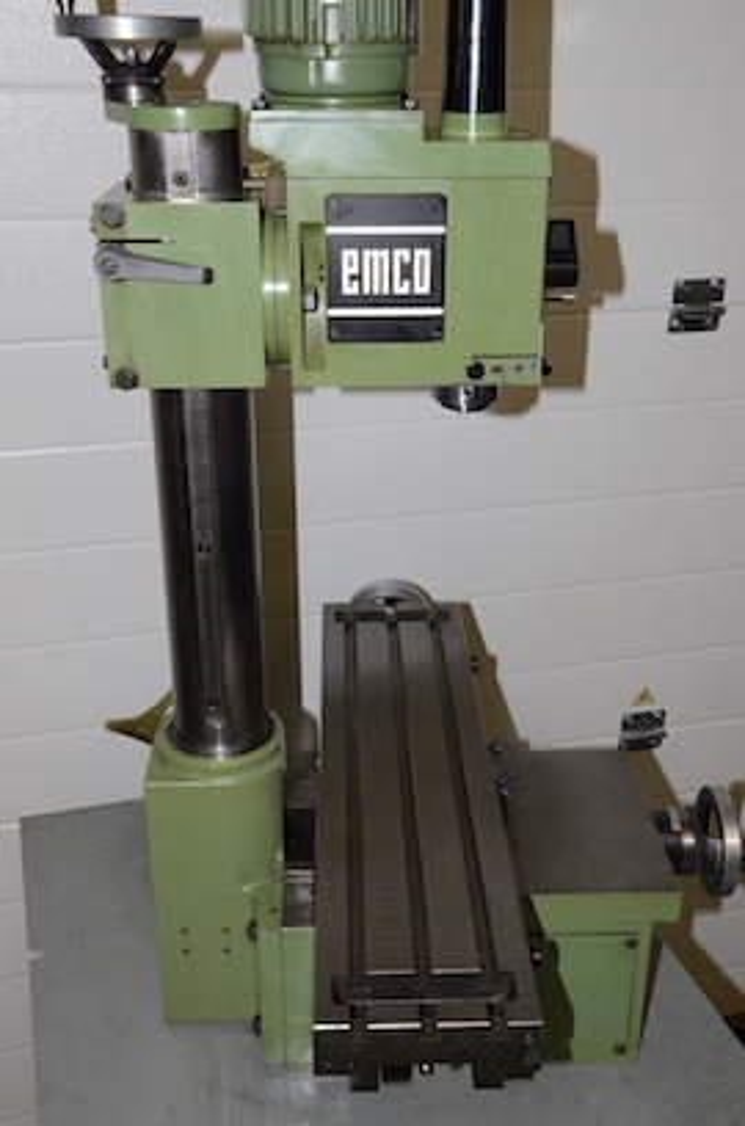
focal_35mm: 39
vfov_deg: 49.7
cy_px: 563
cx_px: 372
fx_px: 1217
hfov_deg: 34.0
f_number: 13
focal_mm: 26
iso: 800
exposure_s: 1/60
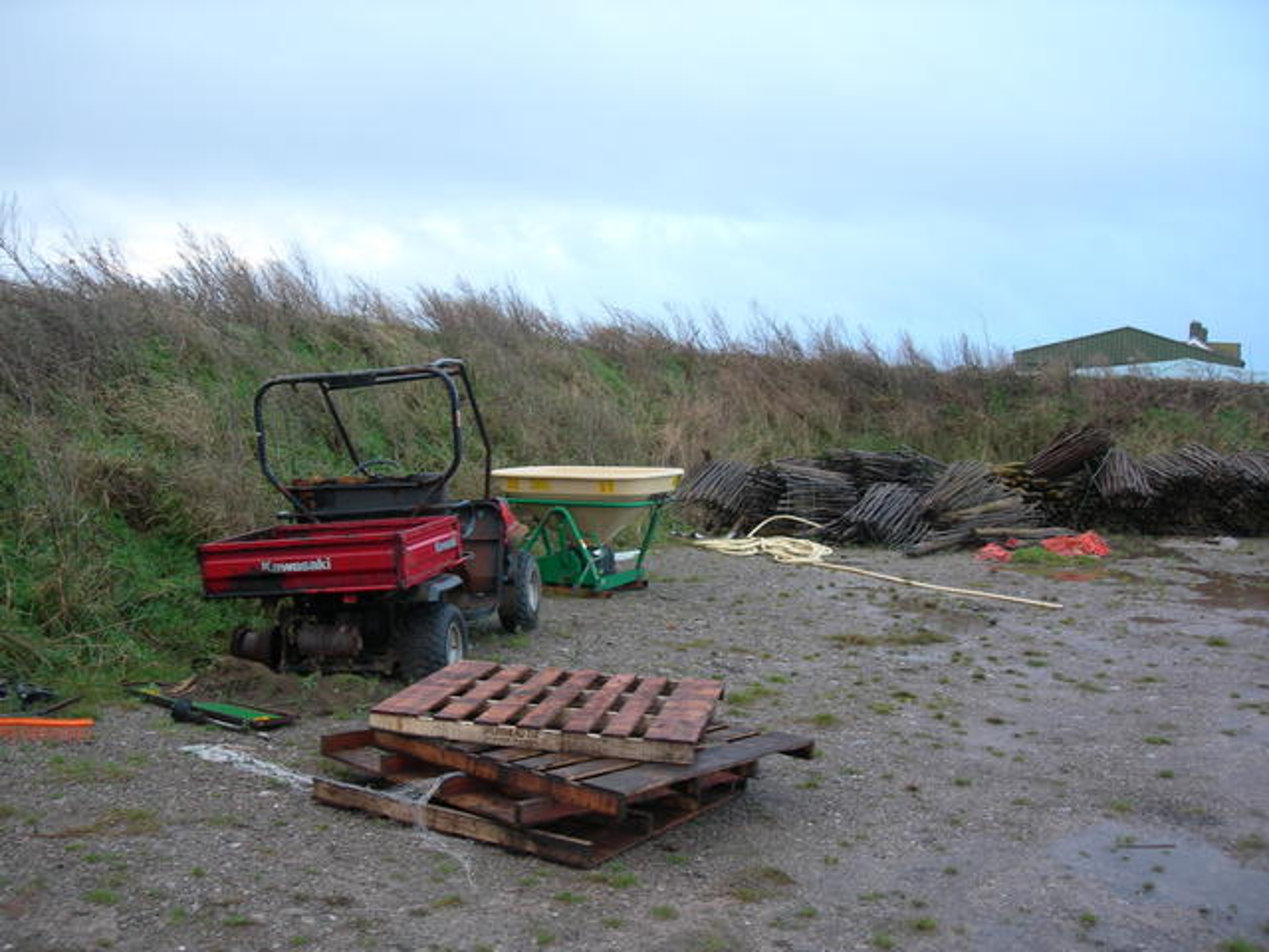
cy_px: 476
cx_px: 634
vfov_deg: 37.7
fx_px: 1393
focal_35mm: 38
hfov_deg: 49.0
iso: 50
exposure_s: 1/50.4
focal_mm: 7.8
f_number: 2.8
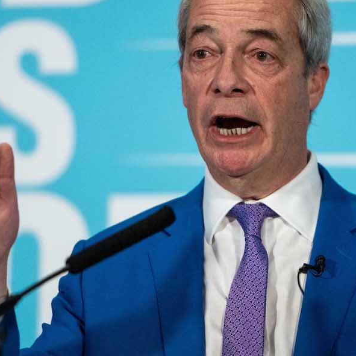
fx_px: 4014
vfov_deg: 5.1
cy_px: 173
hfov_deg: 5.1
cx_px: 240
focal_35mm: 345
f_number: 3.2
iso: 4000
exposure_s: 1/320
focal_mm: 200
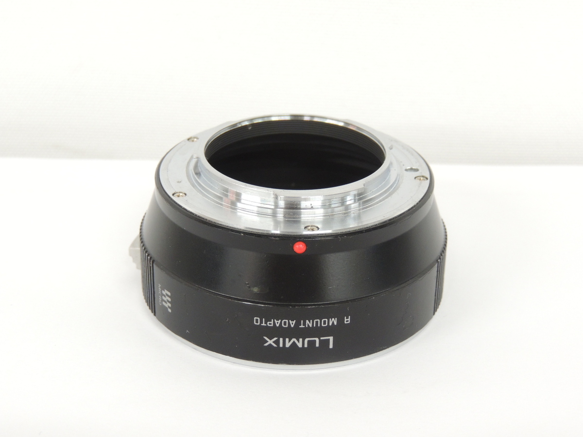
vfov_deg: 19.6
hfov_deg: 26.0
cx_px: 292
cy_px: 218
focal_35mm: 75
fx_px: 1263
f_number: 3.9
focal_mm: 13.3
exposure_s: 1/25
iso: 400
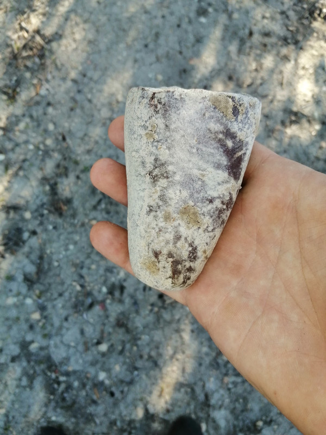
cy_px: 218
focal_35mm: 26
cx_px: 163
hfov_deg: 53.1
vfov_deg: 67.3
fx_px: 326
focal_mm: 3.46
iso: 50
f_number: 1.8
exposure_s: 1/219
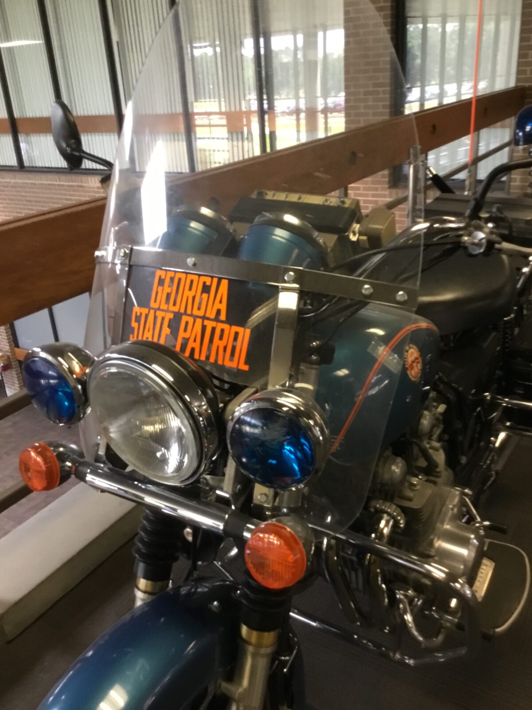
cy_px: 355
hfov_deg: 45.4
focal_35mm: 31
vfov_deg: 58.4
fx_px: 635
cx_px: 266
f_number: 2.4
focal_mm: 3.3
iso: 125
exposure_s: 1/30
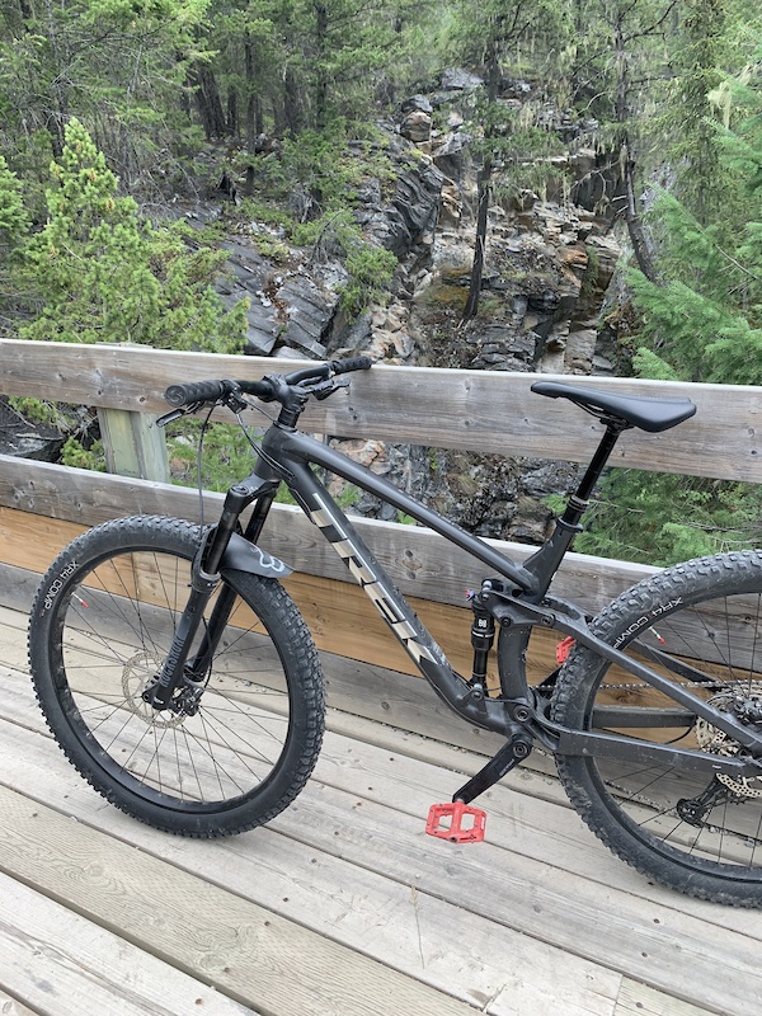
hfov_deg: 53.1
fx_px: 763
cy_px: 508
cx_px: 381
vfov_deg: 67.3
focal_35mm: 26
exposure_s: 1/302
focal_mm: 4.25
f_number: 1.8
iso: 25
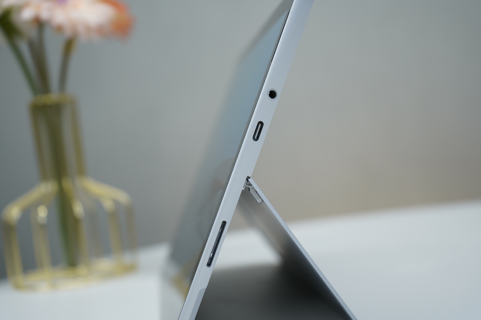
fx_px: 681
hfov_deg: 38.9
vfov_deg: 26.5
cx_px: 240
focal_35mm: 51
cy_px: 160
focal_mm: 51
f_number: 4.5
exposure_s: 1/250
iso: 1600
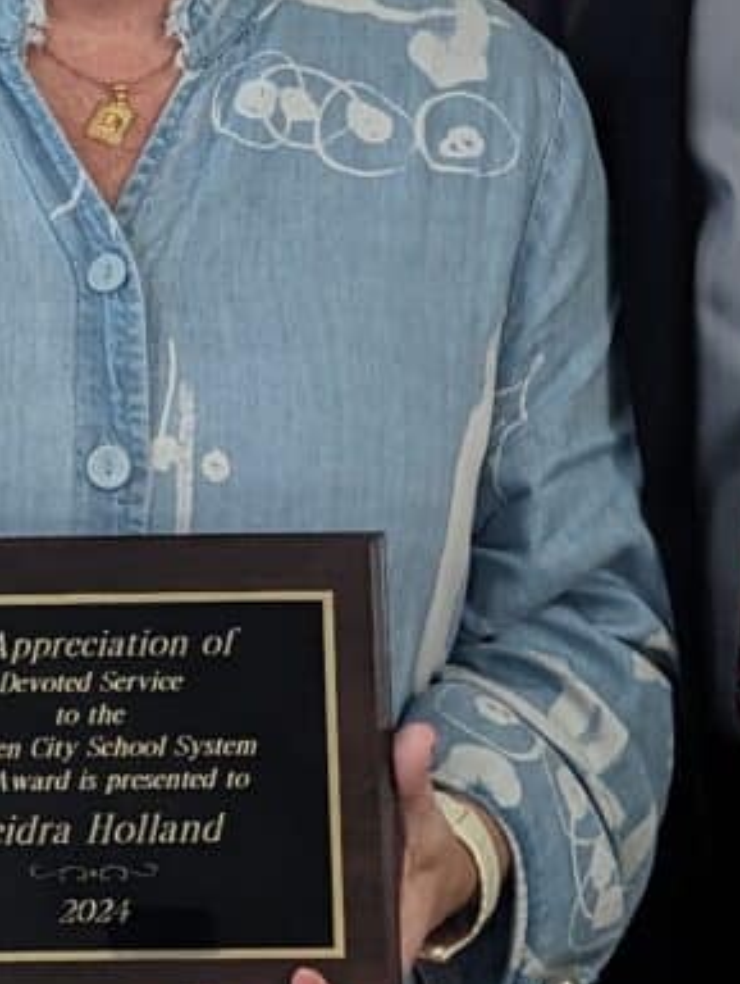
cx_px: 84
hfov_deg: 11.5
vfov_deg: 15.2
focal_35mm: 128
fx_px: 3640
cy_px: 77
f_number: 1.68
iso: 104
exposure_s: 1/30
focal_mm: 6.9
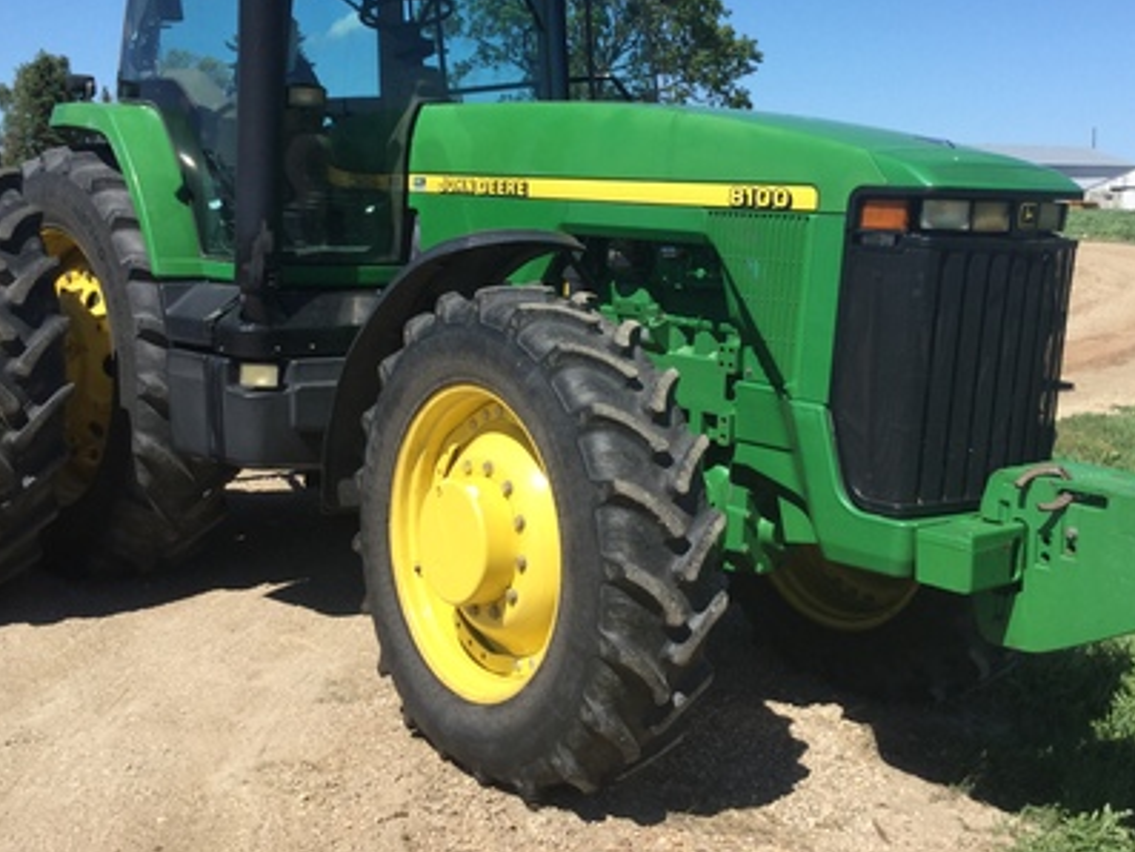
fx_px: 1476
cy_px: 280
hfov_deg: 42.0
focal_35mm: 45
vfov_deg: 31.9
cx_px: 535
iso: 25
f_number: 2.4
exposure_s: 1/1131
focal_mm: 3.3
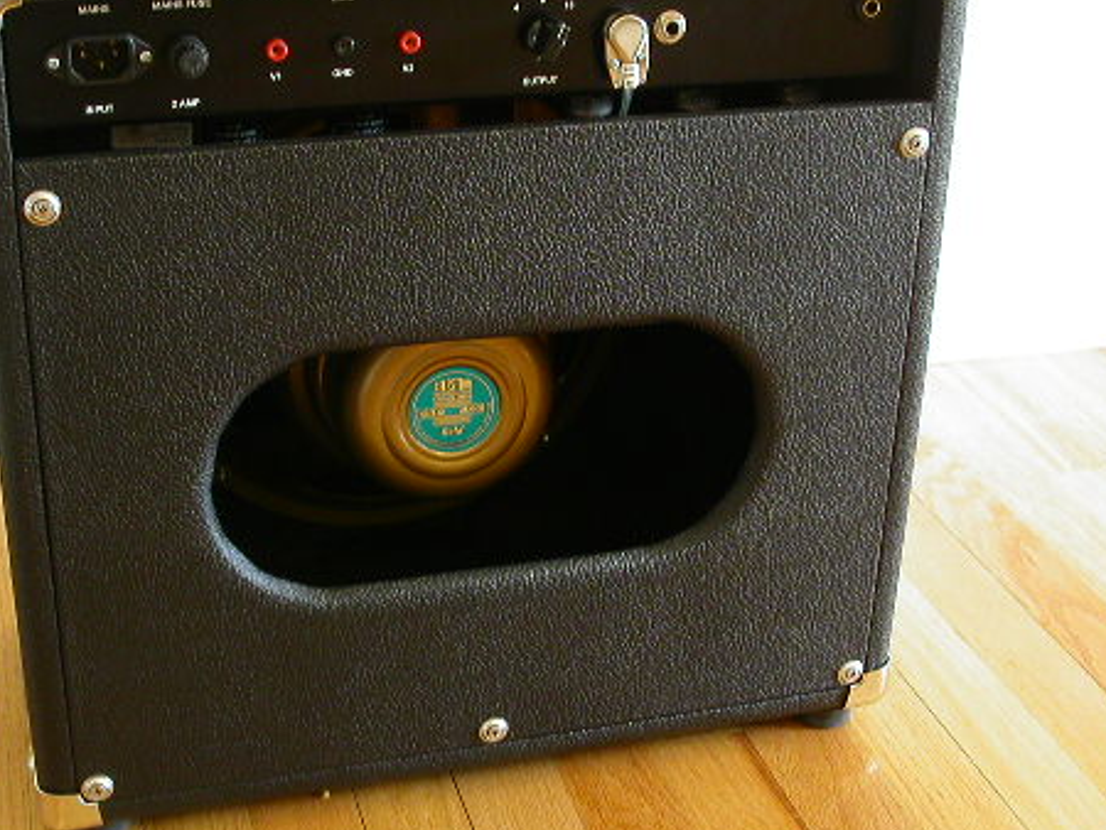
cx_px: 469
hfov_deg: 35.5
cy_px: 373
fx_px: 1726
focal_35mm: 54
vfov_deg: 27.0
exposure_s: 1/15
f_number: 2.8
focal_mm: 7.8
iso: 200
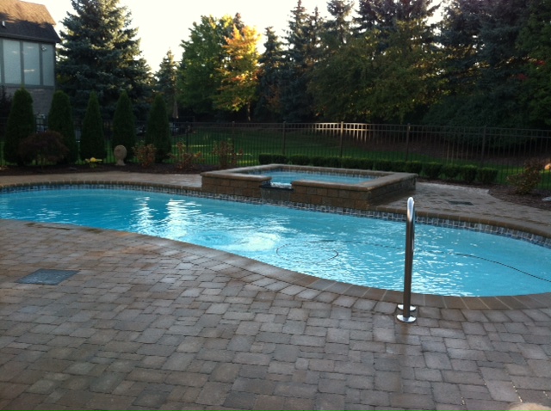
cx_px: 276
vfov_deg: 40.6
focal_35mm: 35
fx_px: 556
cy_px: 206
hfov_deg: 52.7
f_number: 2.8
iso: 80
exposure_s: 1/120
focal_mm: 3.85
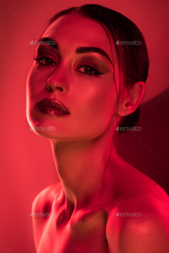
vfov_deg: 19.5
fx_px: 739
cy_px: 126
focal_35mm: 105
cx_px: 84
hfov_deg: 13.1
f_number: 7.1
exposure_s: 1/200
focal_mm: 105
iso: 100
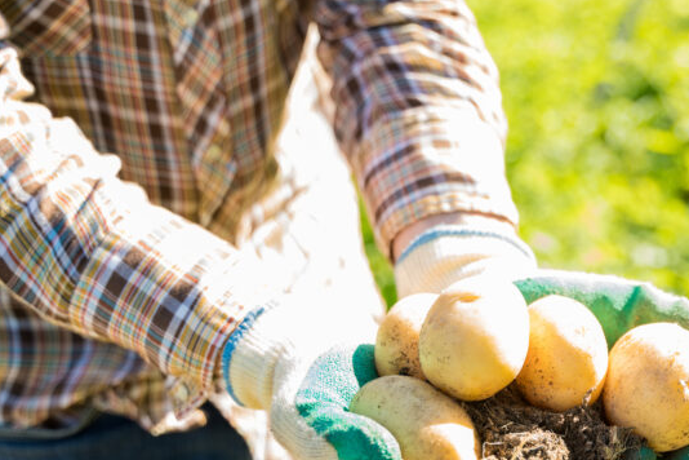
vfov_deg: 19.1
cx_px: 564
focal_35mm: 71
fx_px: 1359
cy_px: 302
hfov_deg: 27.8
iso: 64
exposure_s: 1/160
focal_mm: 37
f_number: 2.8
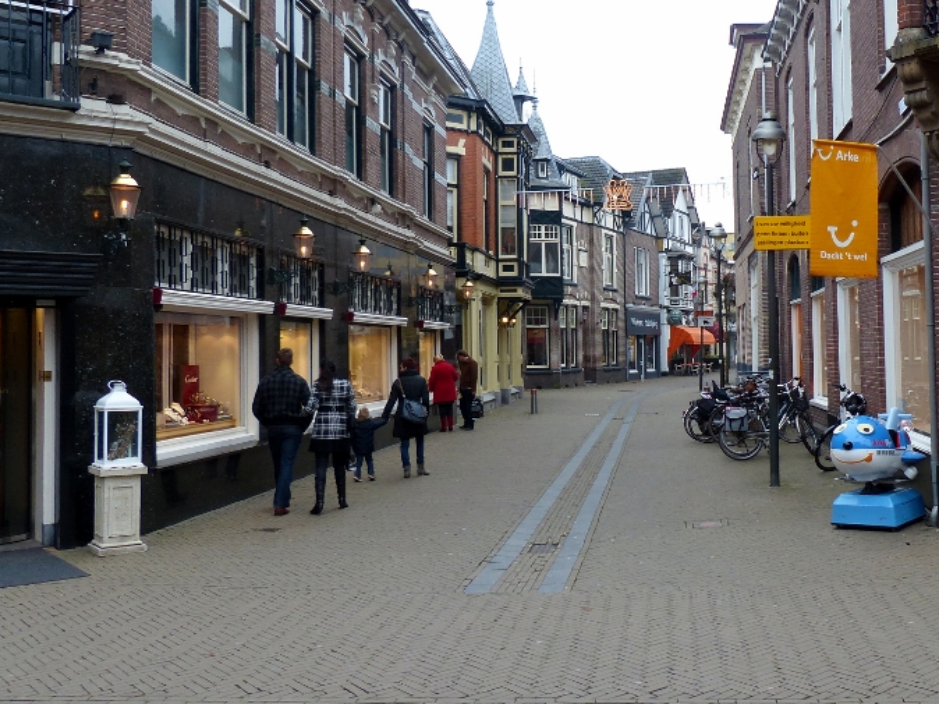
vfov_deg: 37.7
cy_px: 312
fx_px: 1030
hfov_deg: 48.5
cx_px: 591
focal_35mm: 38
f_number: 2.8
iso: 125
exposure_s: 1/60
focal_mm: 4.5
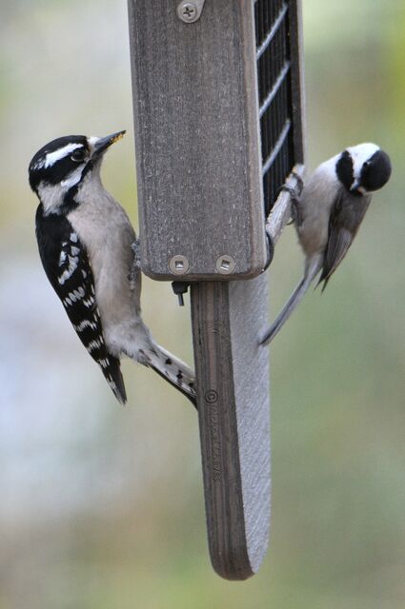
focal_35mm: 600
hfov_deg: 2.3
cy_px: 304
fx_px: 10152
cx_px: 202
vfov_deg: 3.4
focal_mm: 600
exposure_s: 1/667
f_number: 7.1
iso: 1100
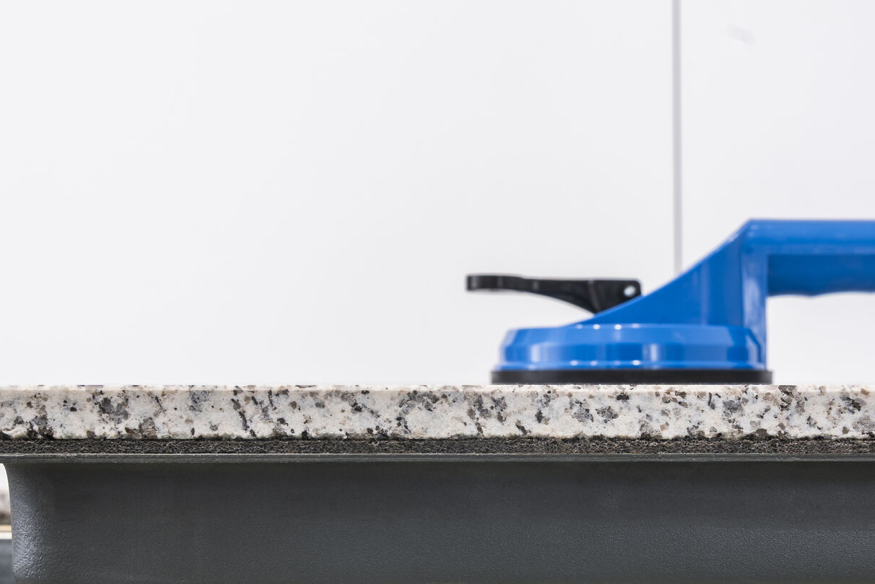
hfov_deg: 31.8
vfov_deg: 21.4
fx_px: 1531
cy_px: 426
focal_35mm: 63
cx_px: 507
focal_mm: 32
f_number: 11
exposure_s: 1/3
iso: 100
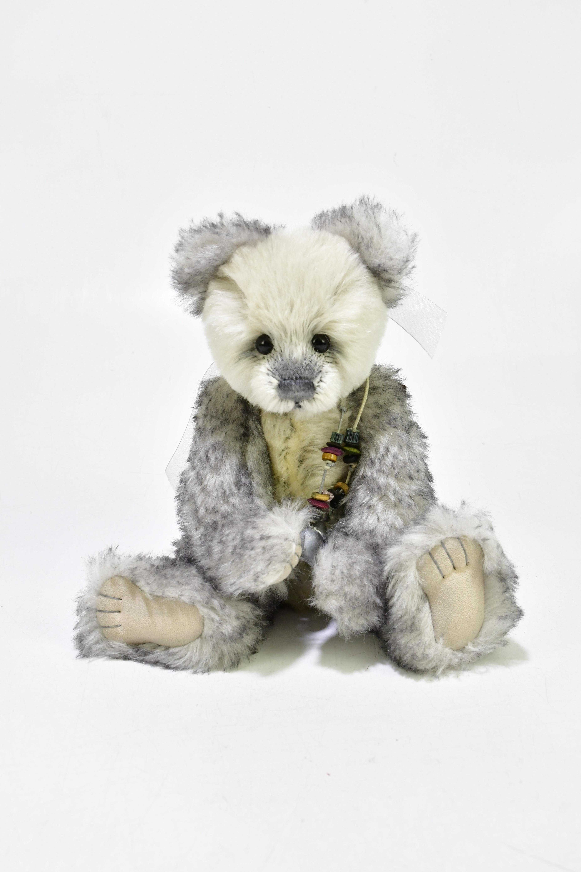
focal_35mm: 48
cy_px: 436
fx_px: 1162
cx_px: 290
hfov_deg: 28.1
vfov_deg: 41.1
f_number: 10
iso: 1250
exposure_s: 1/160
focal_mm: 32
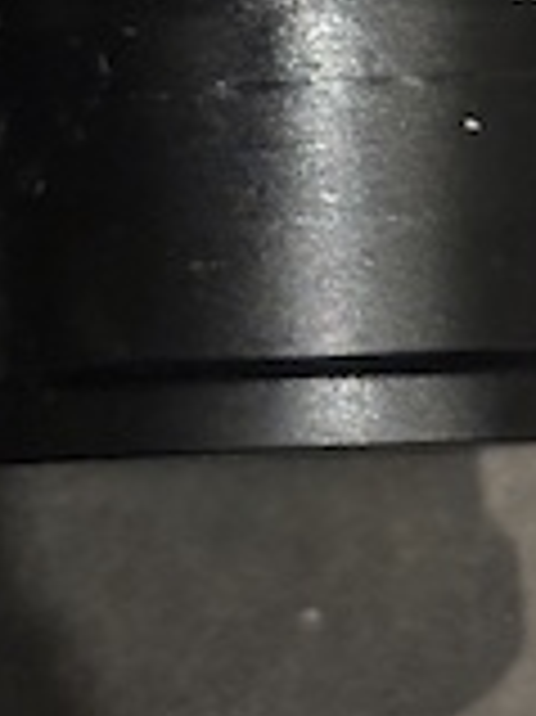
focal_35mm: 262
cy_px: -653
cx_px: 365
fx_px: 5416
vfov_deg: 7.3
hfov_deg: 5.7
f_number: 1.6
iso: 250
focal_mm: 5.96
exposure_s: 1/25
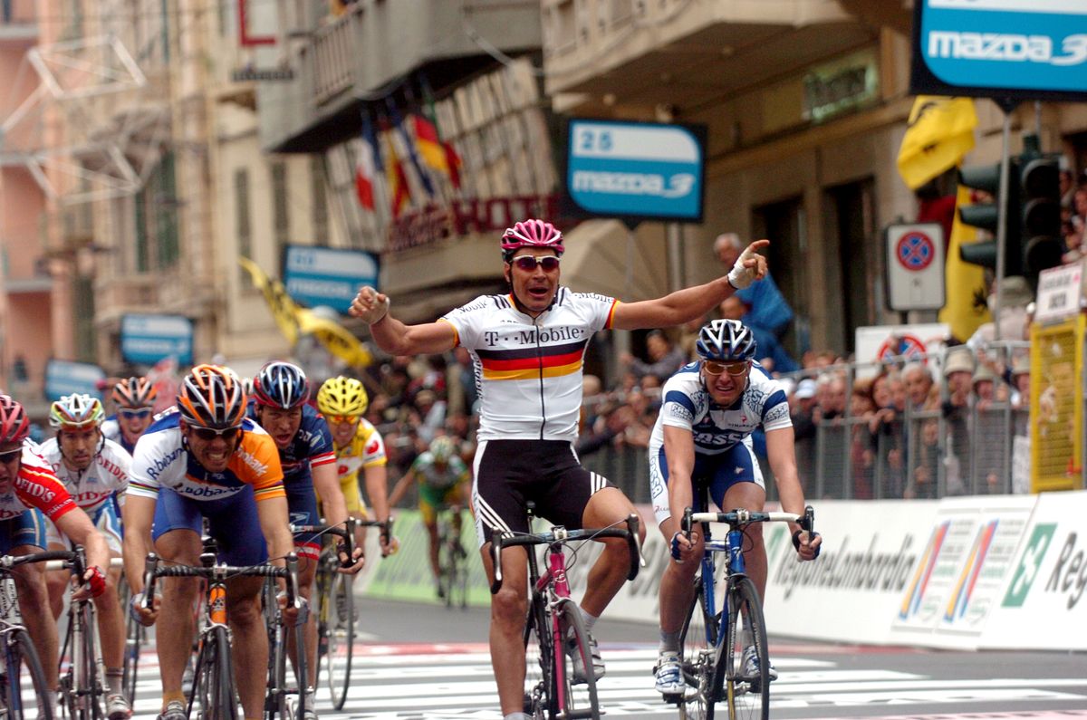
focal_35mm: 210
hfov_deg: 9.8
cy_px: 360
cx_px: 544
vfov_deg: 6.5
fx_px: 6328
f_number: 3
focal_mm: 140
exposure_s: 1/500
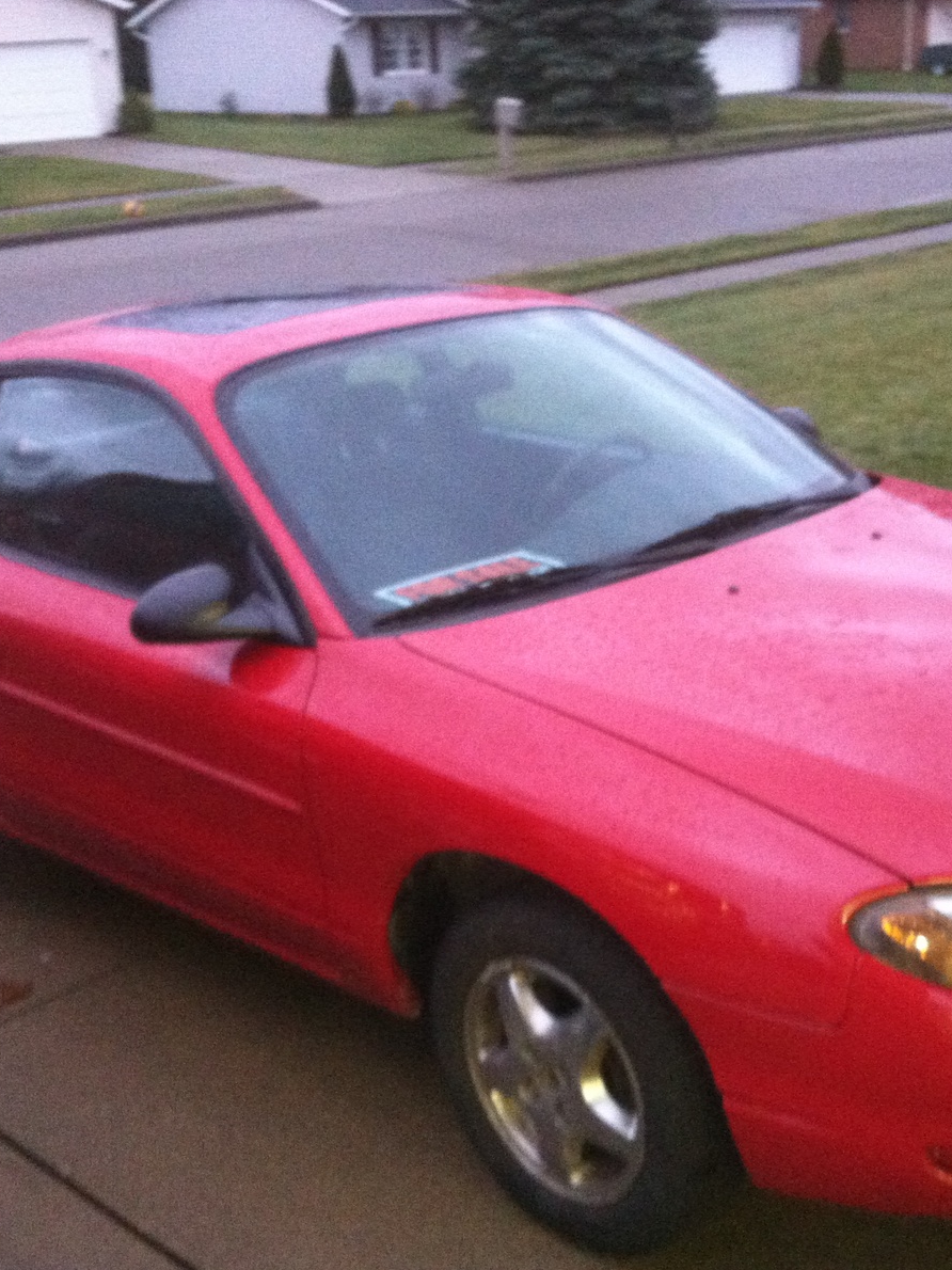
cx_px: 582
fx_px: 1724
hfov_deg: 30.8
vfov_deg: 40.4
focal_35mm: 47
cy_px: 634
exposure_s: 1/15
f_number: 2.8
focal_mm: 3.85
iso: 500
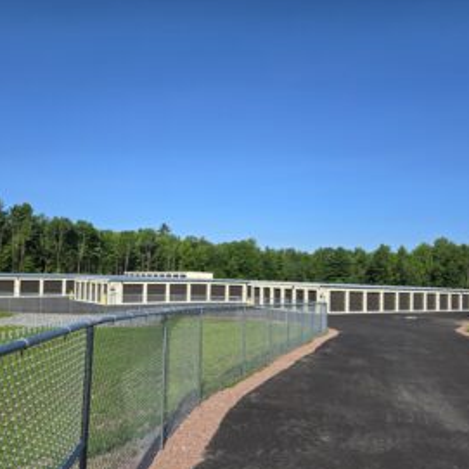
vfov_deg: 54.0
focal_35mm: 30
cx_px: 204
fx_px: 460
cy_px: 254
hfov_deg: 53.9
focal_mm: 5.4
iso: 25
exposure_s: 1/2027
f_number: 1.8
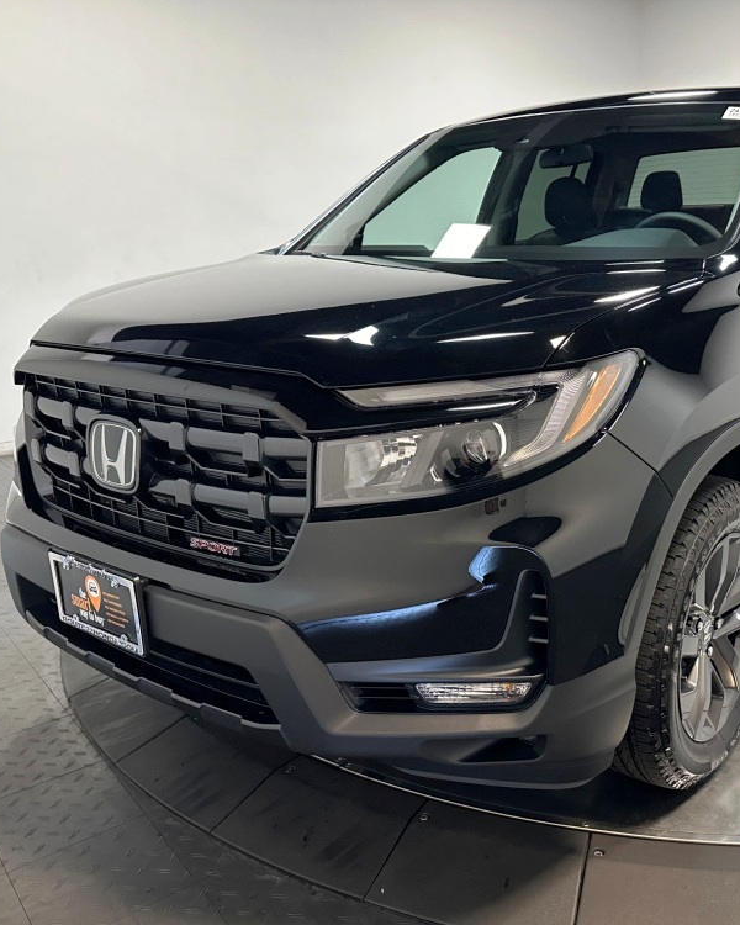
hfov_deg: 45.1
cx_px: 496
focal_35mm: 32
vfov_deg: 55.7
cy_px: 471
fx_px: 876
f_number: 1.78
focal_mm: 6.86
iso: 400
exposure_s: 1/60
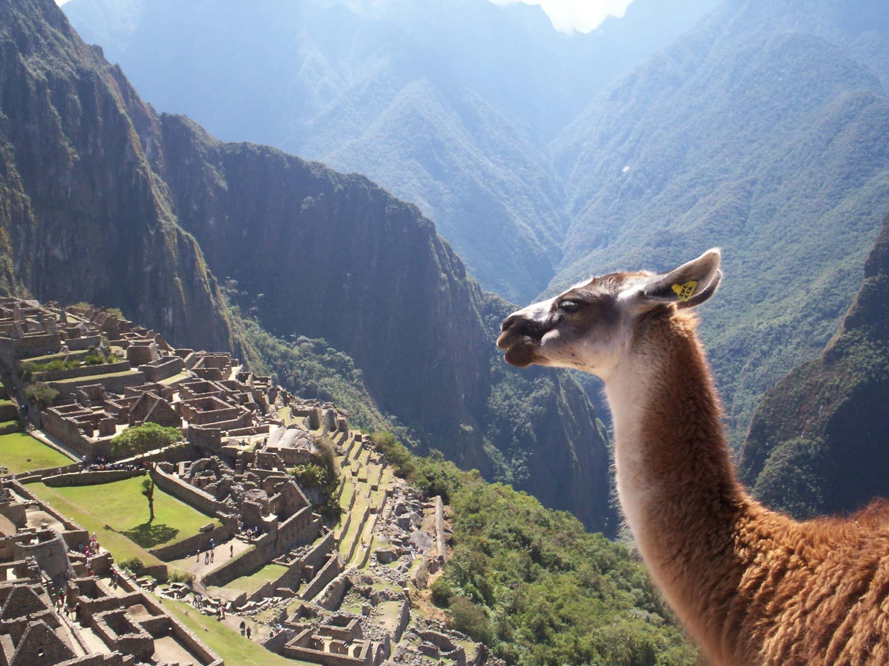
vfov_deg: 39.7
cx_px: 444
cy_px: 333
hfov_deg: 51.4
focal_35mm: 36
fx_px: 925
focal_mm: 5.9
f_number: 4.5
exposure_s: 1/288
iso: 100
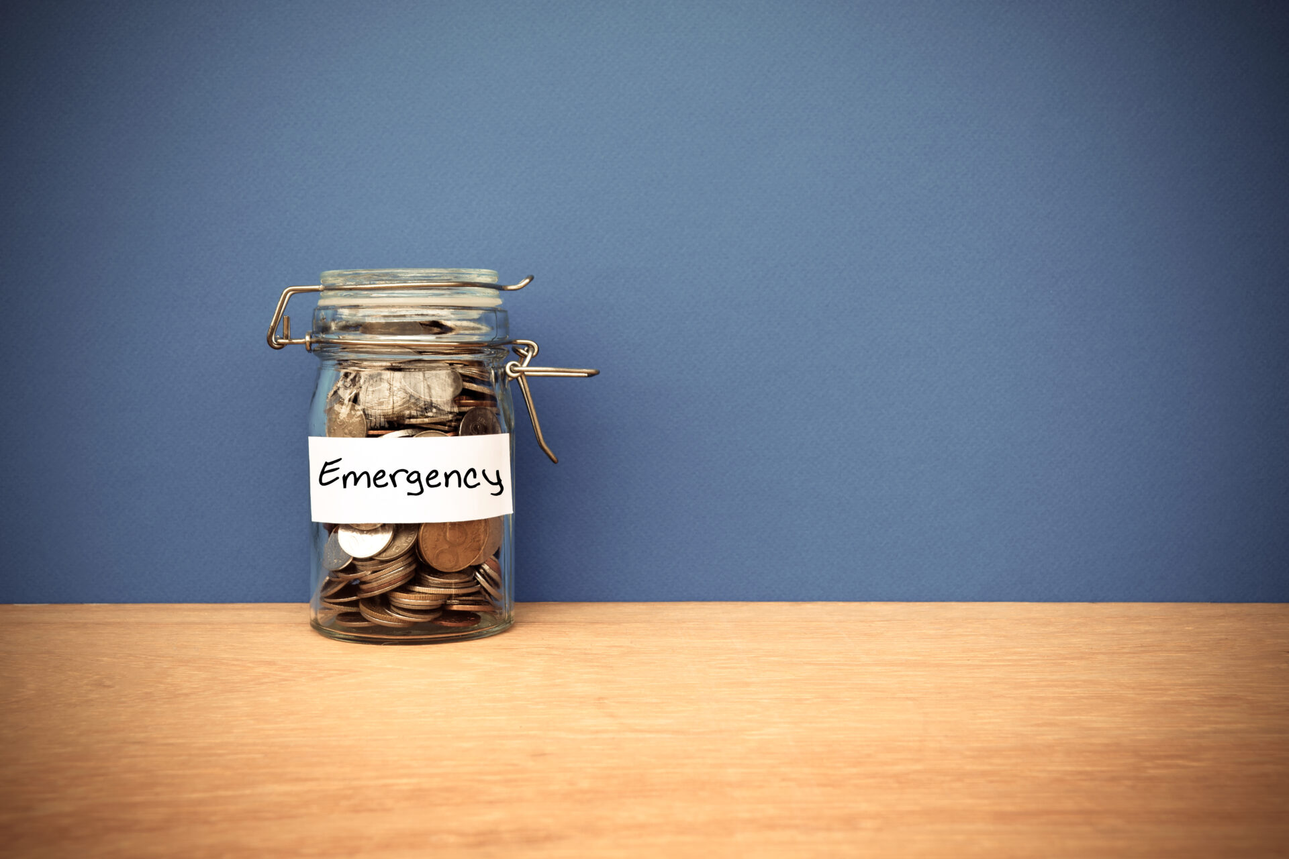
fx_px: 1396
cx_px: 644
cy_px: 430
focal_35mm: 39
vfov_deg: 34.2
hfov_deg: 49.6
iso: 100
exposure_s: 1/80
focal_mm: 26
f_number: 8
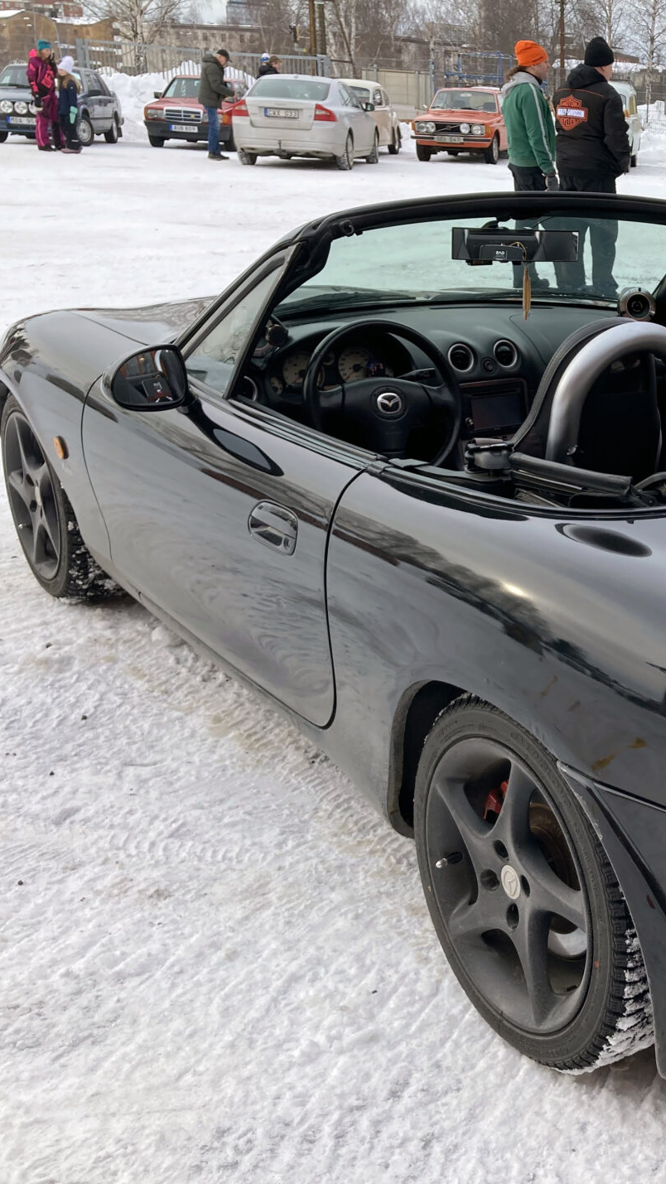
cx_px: 746
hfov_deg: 26.5
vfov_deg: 49.4
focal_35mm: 41
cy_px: 594
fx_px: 1287
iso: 20
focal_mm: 3.99
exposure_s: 1/484
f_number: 1.8
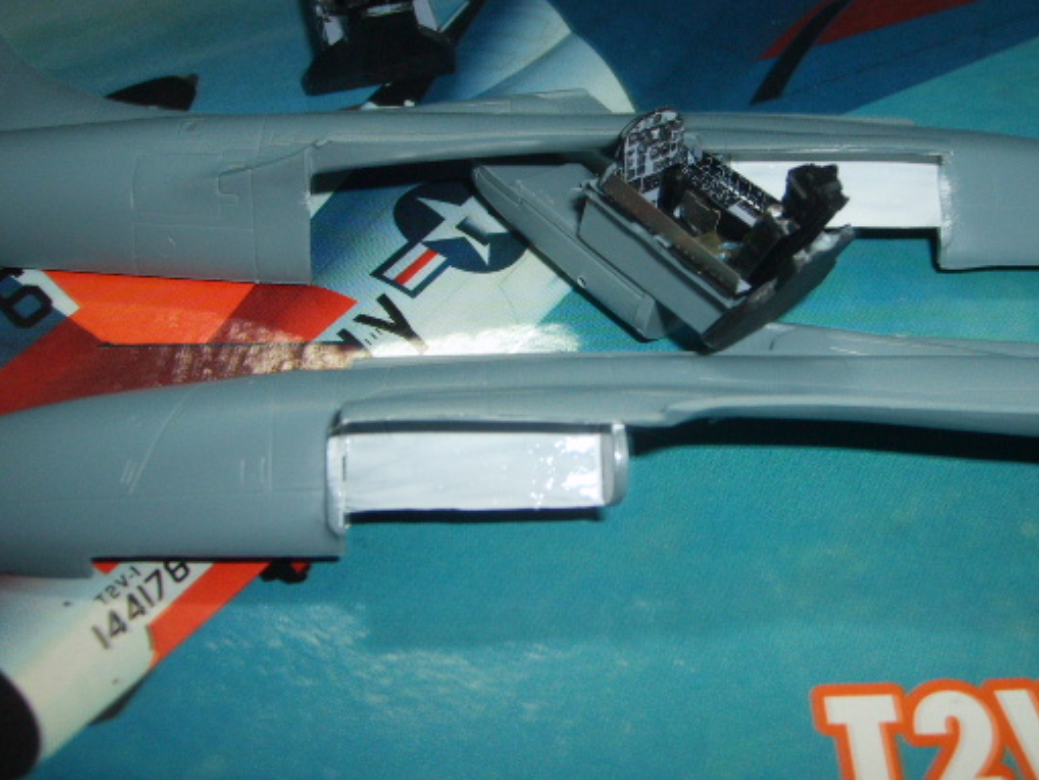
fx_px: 1321
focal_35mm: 44
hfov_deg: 42.8
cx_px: 604
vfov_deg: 32.8
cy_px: 310
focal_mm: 5.8
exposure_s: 1/45
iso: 100
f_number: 2.8
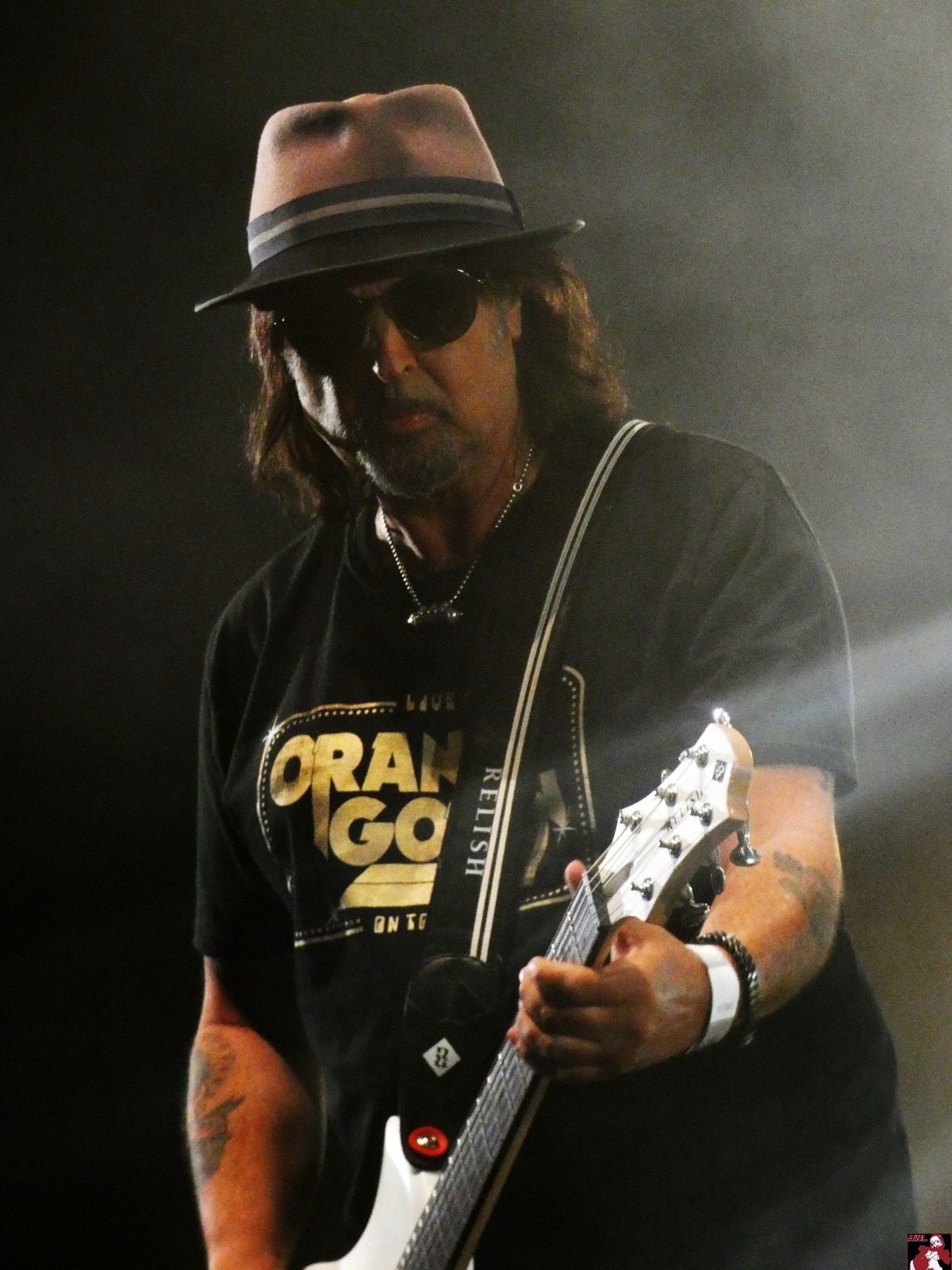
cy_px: 635
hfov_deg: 6.3
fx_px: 8654
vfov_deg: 8.4
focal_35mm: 236
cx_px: 476
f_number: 5.5
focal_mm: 42.3
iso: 1600
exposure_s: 1/80
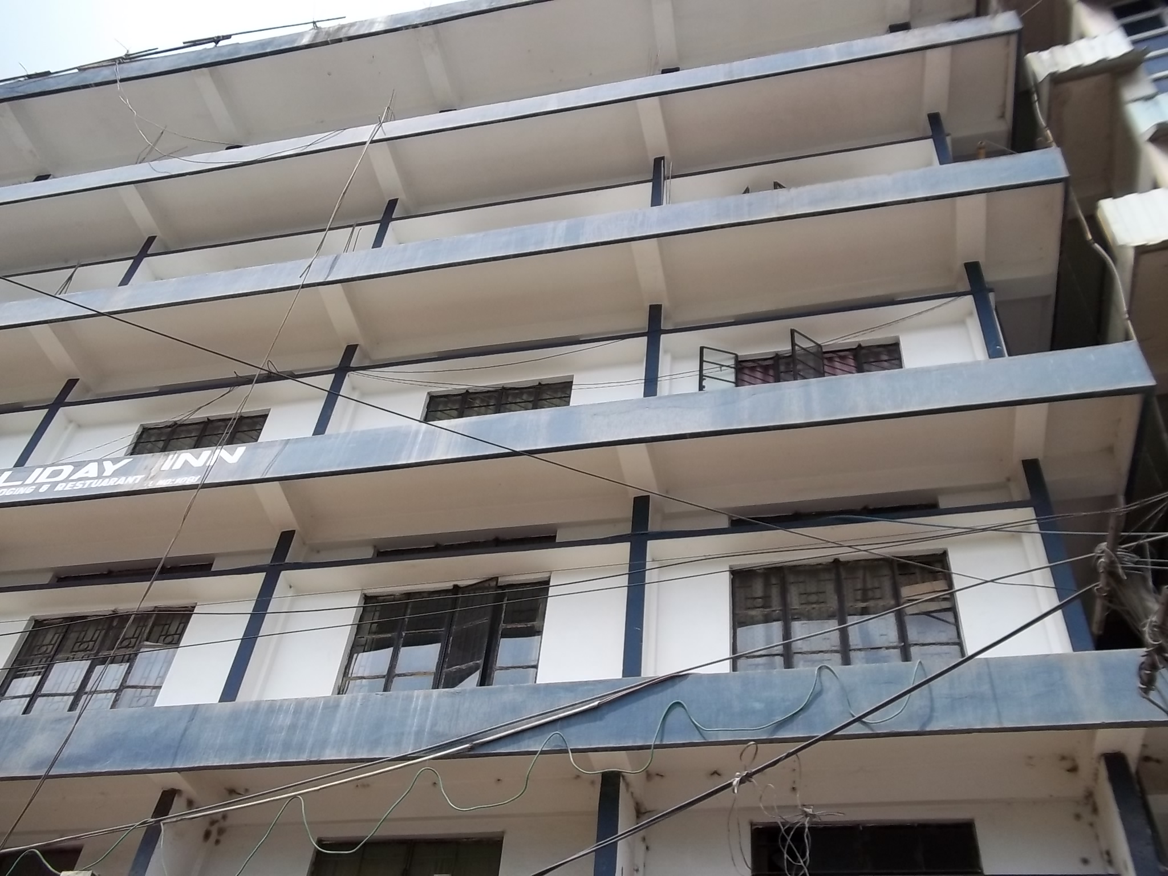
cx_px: 584
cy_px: 438
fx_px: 1080
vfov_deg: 44.2
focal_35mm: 32
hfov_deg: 56.8
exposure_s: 1/800
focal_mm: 5.7
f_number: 2.9
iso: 80
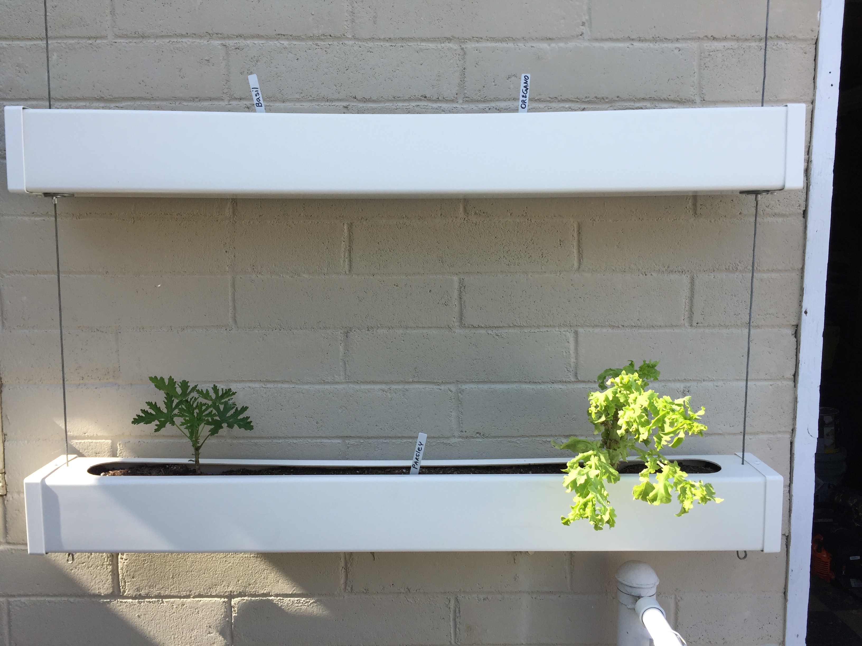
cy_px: 323
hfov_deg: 61.7
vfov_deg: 48.2
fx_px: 722
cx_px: 431
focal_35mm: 29
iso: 32
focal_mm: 4.15
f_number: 2.2
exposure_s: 1/775
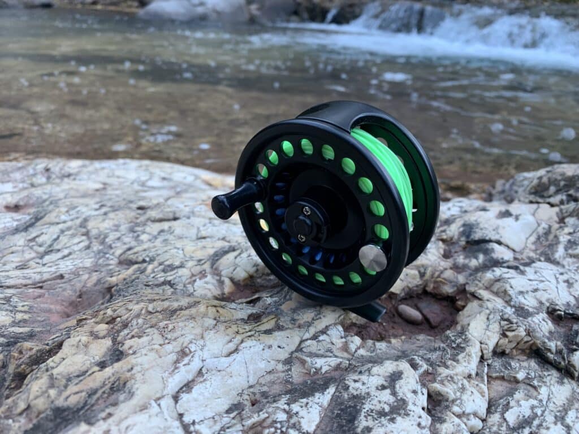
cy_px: 217
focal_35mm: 26
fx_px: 435
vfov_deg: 53.1
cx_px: 290
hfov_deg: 67.3
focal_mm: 4.25
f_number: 1.8
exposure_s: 1/121
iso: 80
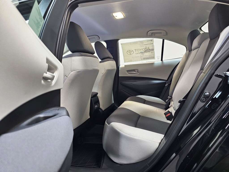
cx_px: 114
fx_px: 152
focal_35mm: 23
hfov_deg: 73.9
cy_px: 86
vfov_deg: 58.9
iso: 640
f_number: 1.7
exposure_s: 1/30
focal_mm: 6.3
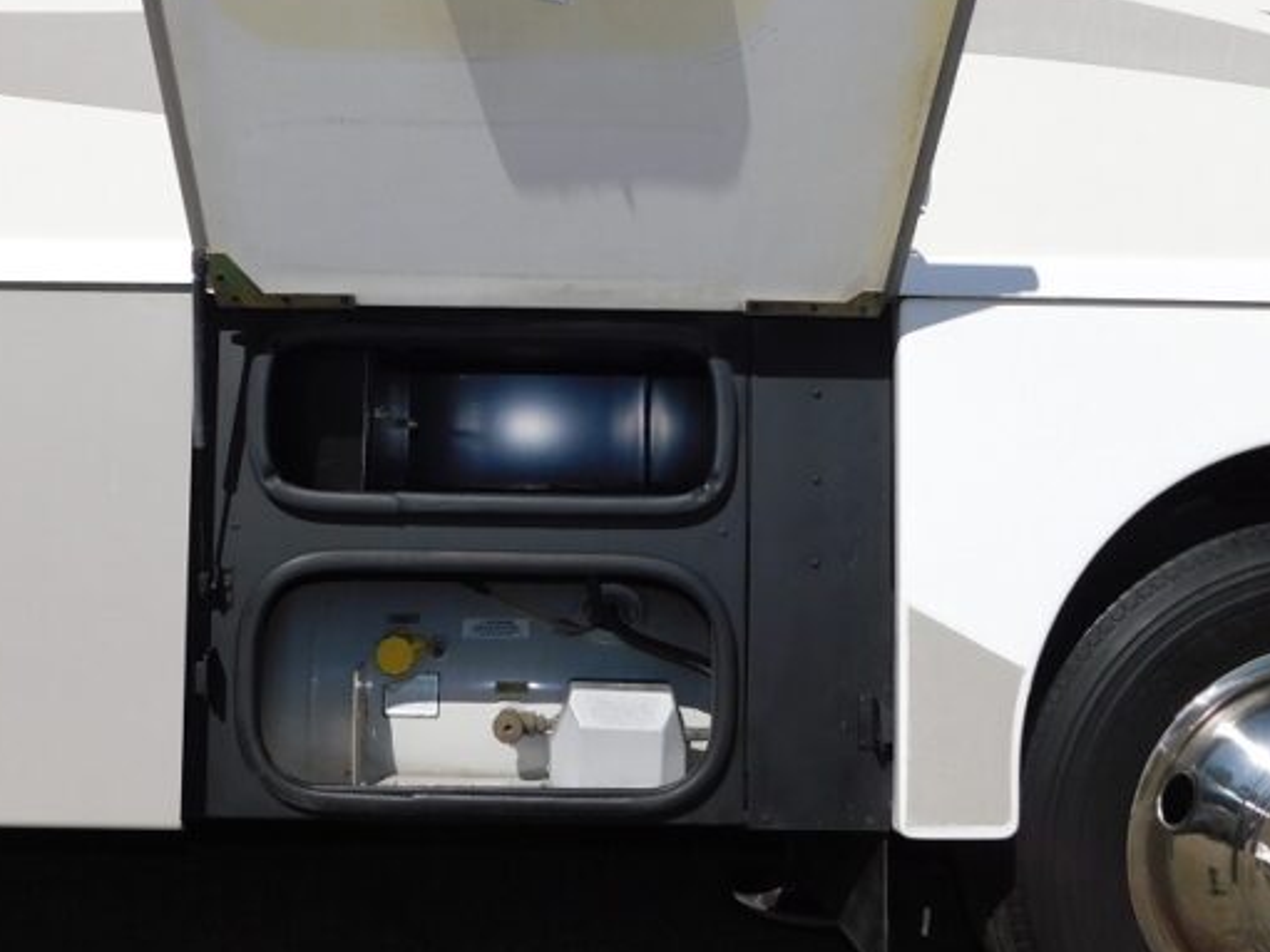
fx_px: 1320
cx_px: 539
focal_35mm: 36
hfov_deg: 51.2
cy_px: 353
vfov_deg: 39.4
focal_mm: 4
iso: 125
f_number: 6
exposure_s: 1/800
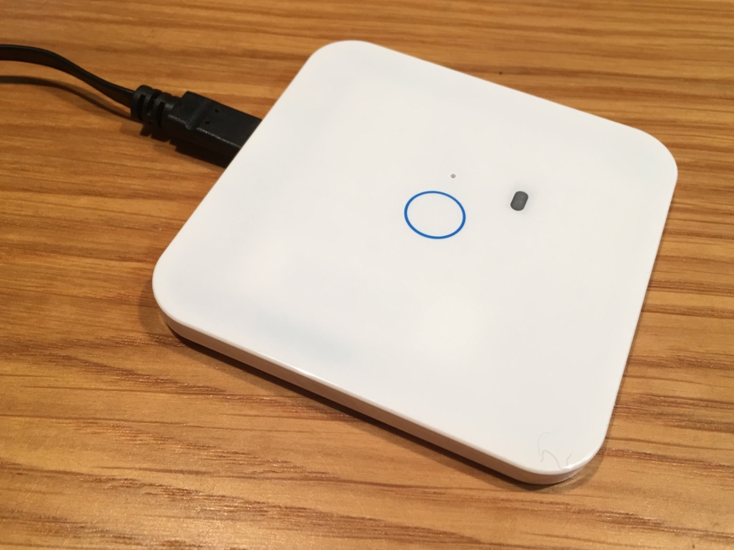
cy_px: 295
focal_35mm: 34
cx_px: 370
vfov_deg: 41.8
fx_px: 721
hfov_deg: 54.0
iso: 25
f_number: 2.2
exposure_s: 1/15
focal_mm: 4.15
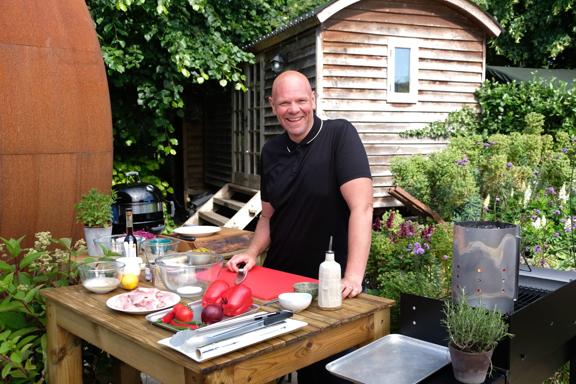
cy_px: 192
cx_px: 288
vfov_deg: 36.9
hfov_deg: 53.1
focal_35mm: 36
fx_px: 576
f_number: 4
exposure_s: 1/160
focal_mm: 24.3
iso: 100
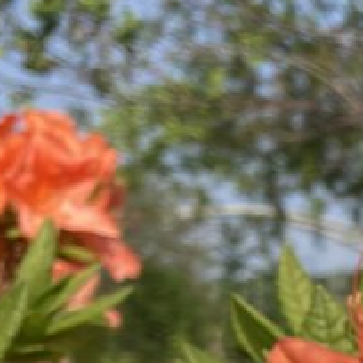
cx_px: 770
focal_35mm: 124
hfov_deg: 12.2
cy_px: 399
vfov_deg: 13.8
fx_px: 1471
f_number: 1.8
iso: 20
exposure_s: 1/1230
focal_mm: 3.99
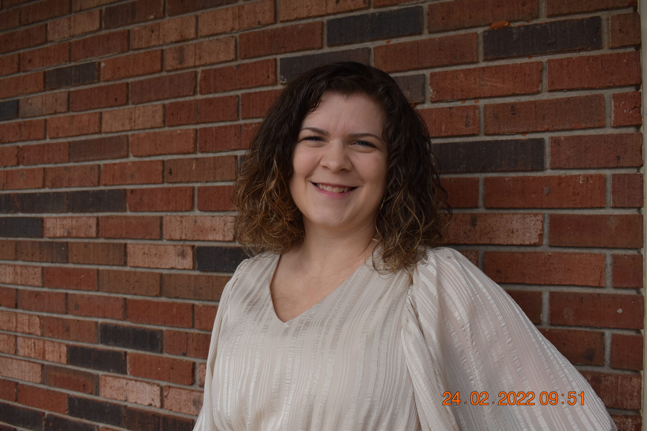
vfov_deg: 41.7
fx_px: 566
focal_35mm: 32
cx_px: 324
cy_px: 216
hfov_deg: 59.5
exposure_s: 1/1250
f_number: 5.6
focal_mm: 21
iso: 400
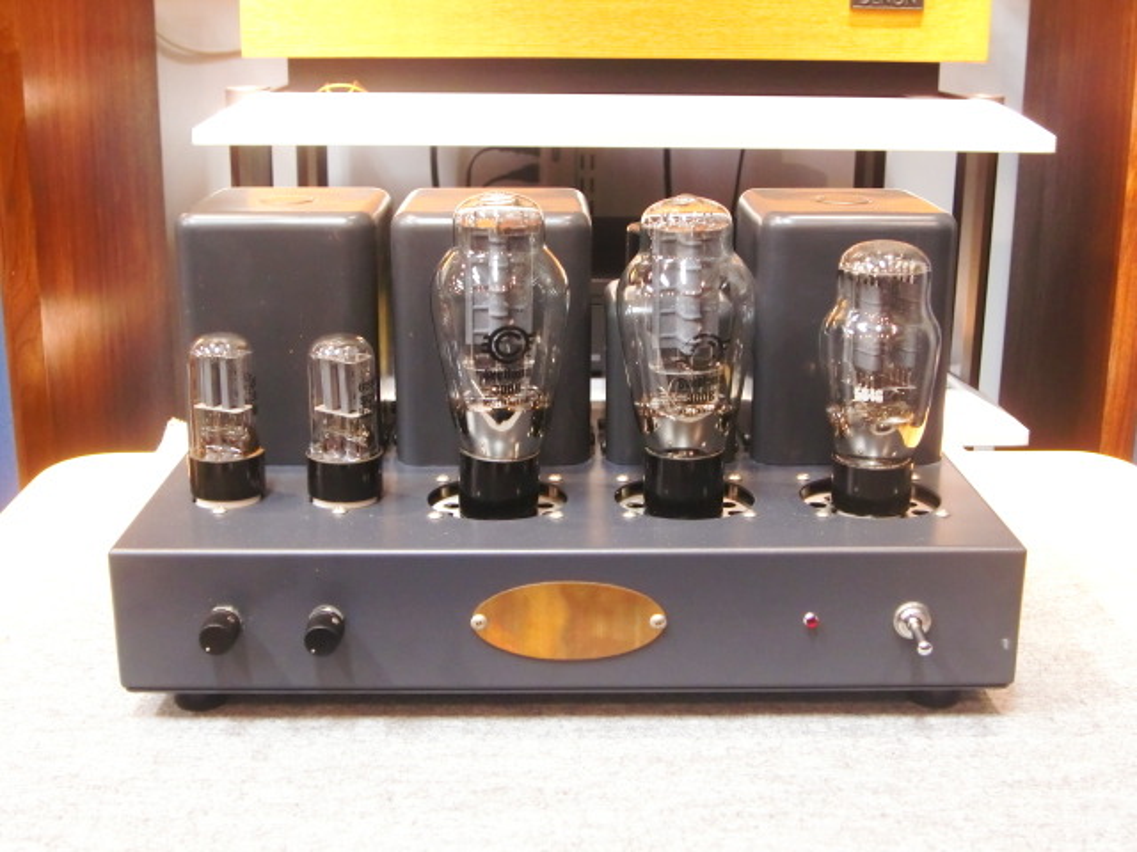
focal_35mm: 46
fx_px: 1511
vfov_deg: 31.5
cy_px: 426
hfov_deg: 41.2
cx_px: 568
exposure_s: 1/13
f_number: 3.3
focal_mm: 8.2
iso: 400
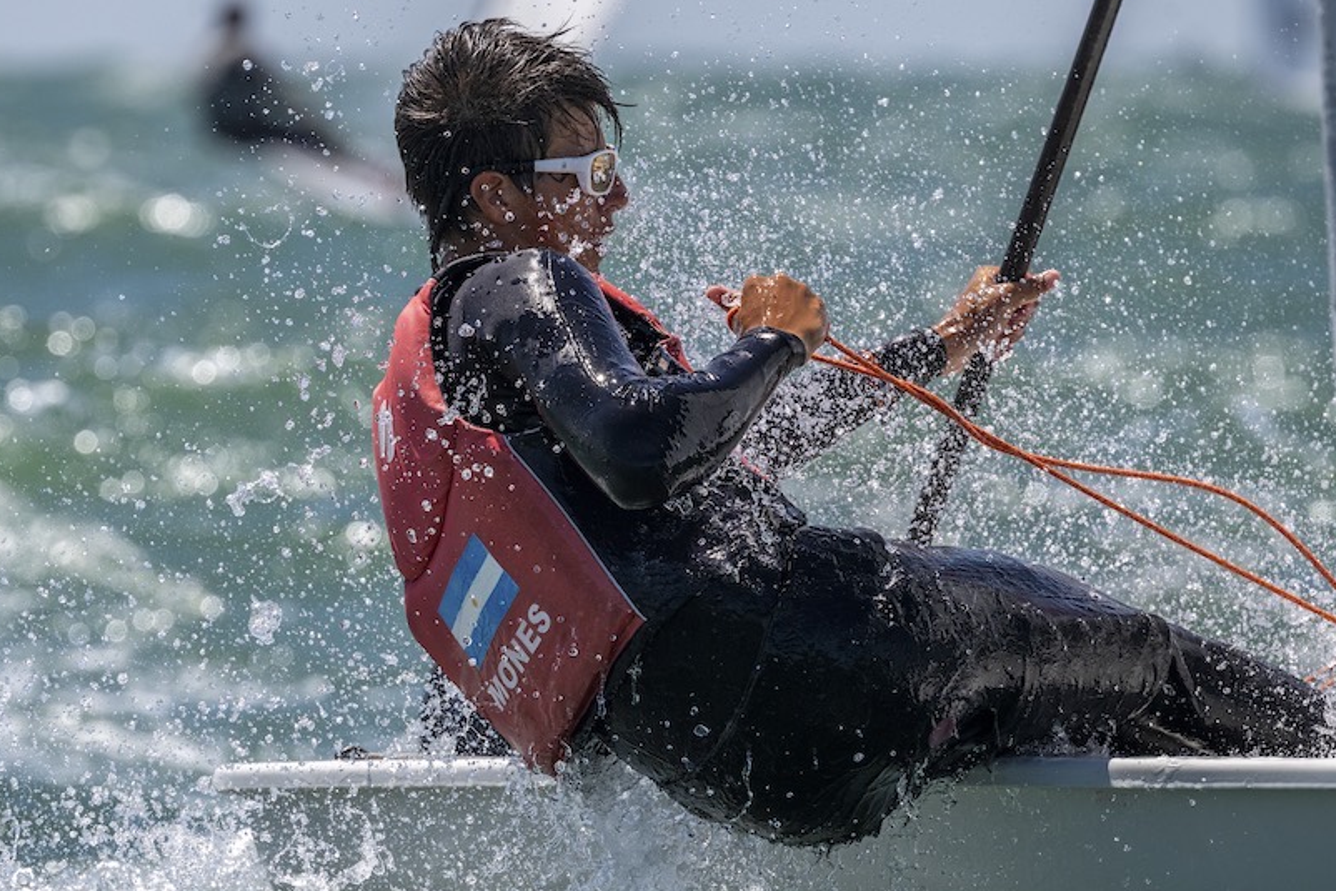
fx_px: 18521
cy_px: 475
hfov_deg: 4.1
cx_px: 625
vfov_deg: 2.8
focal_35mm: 499
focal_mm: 400
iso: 640
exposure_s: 1/2500
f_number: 8
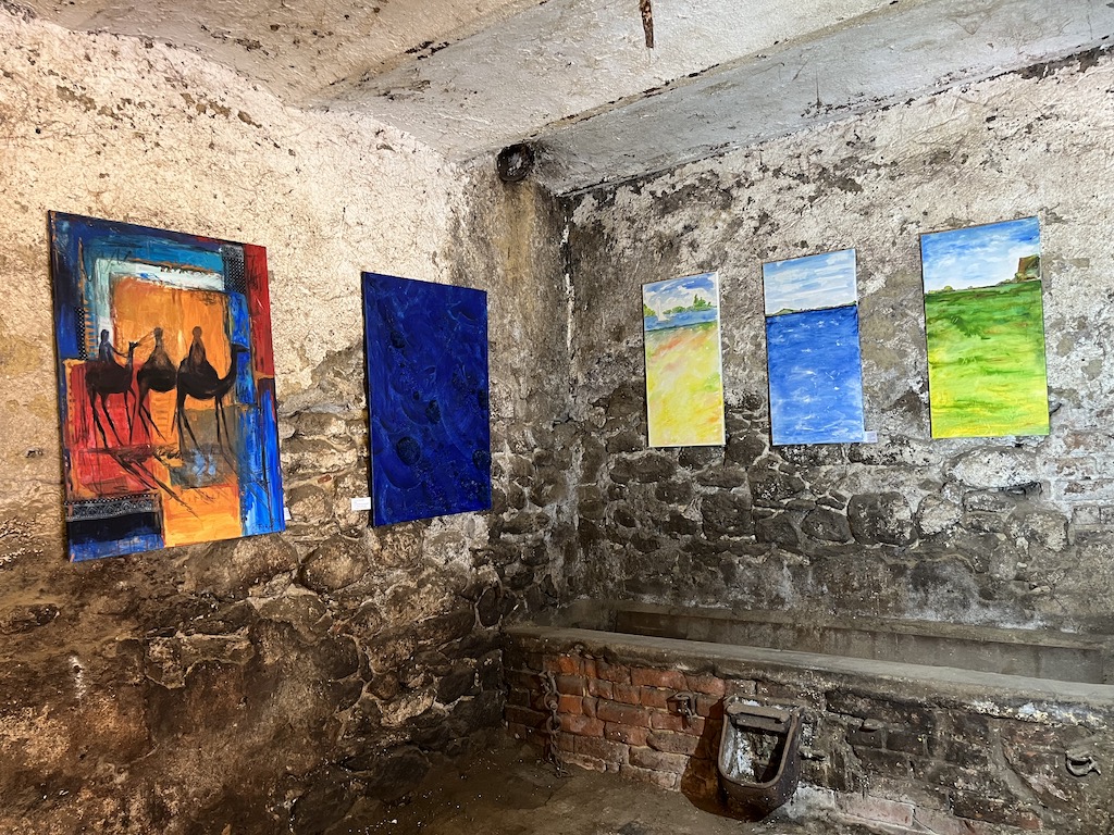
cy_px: 418
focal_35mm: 26
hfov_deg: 67.3
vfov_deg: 53.1
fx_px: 837
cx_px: 557
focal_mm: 5.1
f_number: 1.6
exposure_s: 1/50
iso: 200
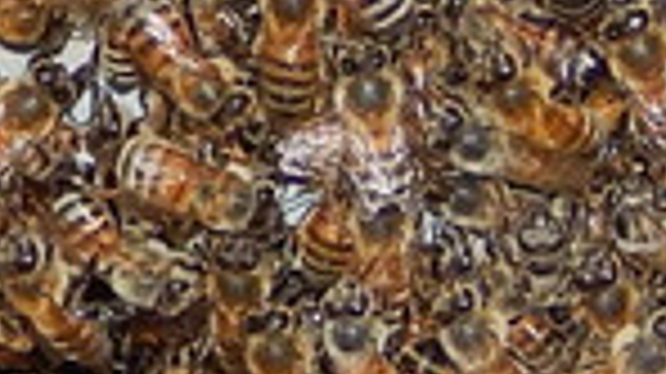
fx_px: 15935
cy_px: -198
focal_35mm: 903
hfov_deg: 2.4
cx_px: -875
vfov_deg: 1.3
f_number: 4.6
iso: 200
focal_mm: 20.5
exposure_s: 1/30
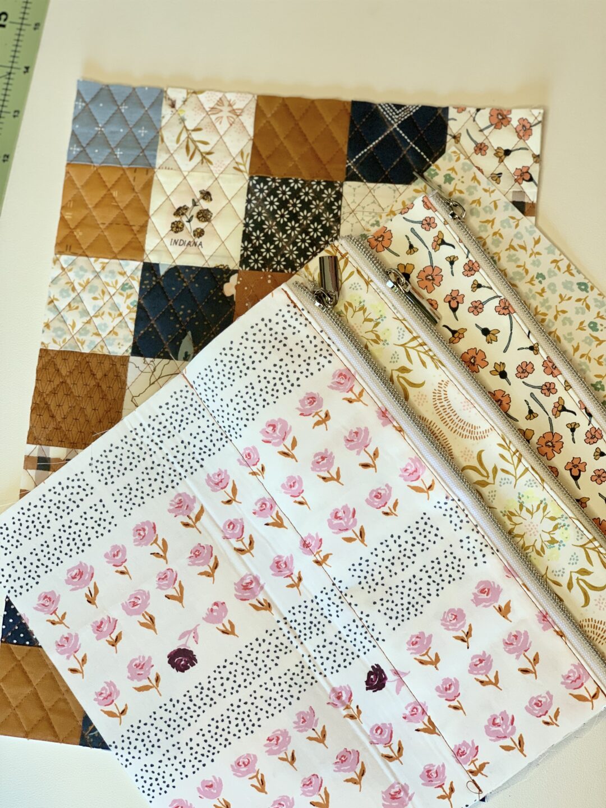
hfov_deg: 28.0
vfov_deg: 36.8
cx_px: 303
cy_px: 404
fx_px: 1214
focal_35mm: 52
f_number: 2.4
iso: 80
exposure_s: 1/120
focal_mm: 6
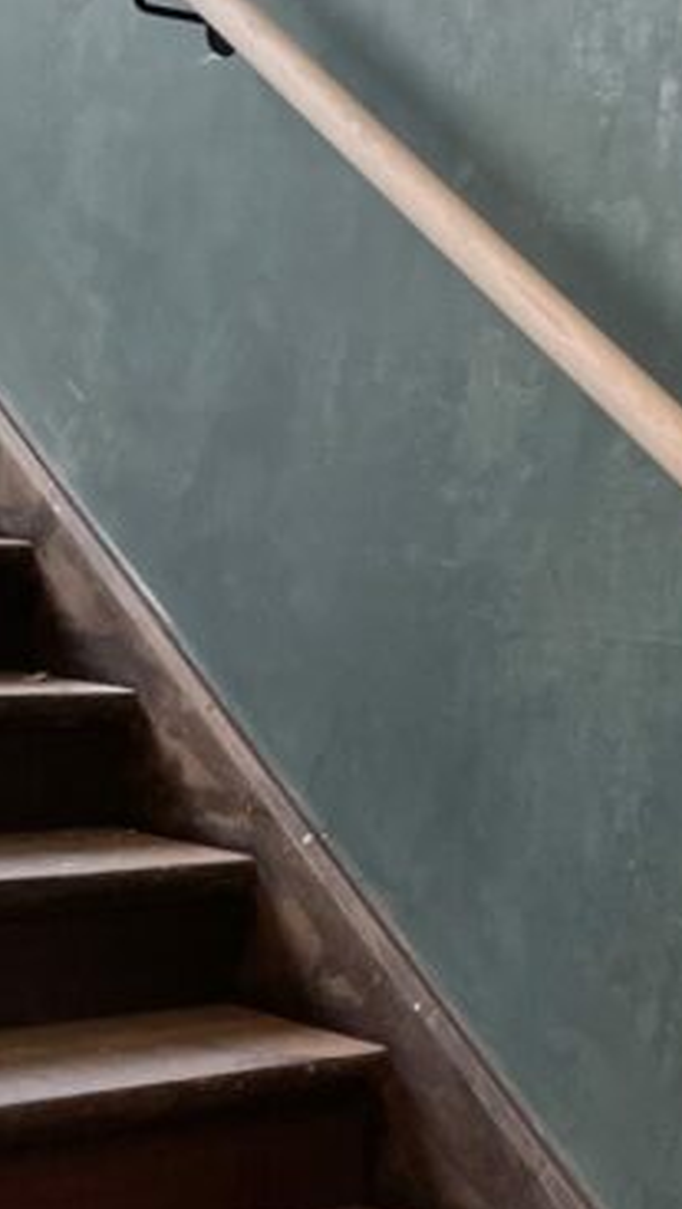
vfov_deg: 26.6
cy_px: 333
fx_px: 2535
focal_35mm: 79
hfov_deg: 13.8
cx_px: 1206
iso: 125
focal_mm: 4.2
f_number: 1.6
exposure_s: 1/100
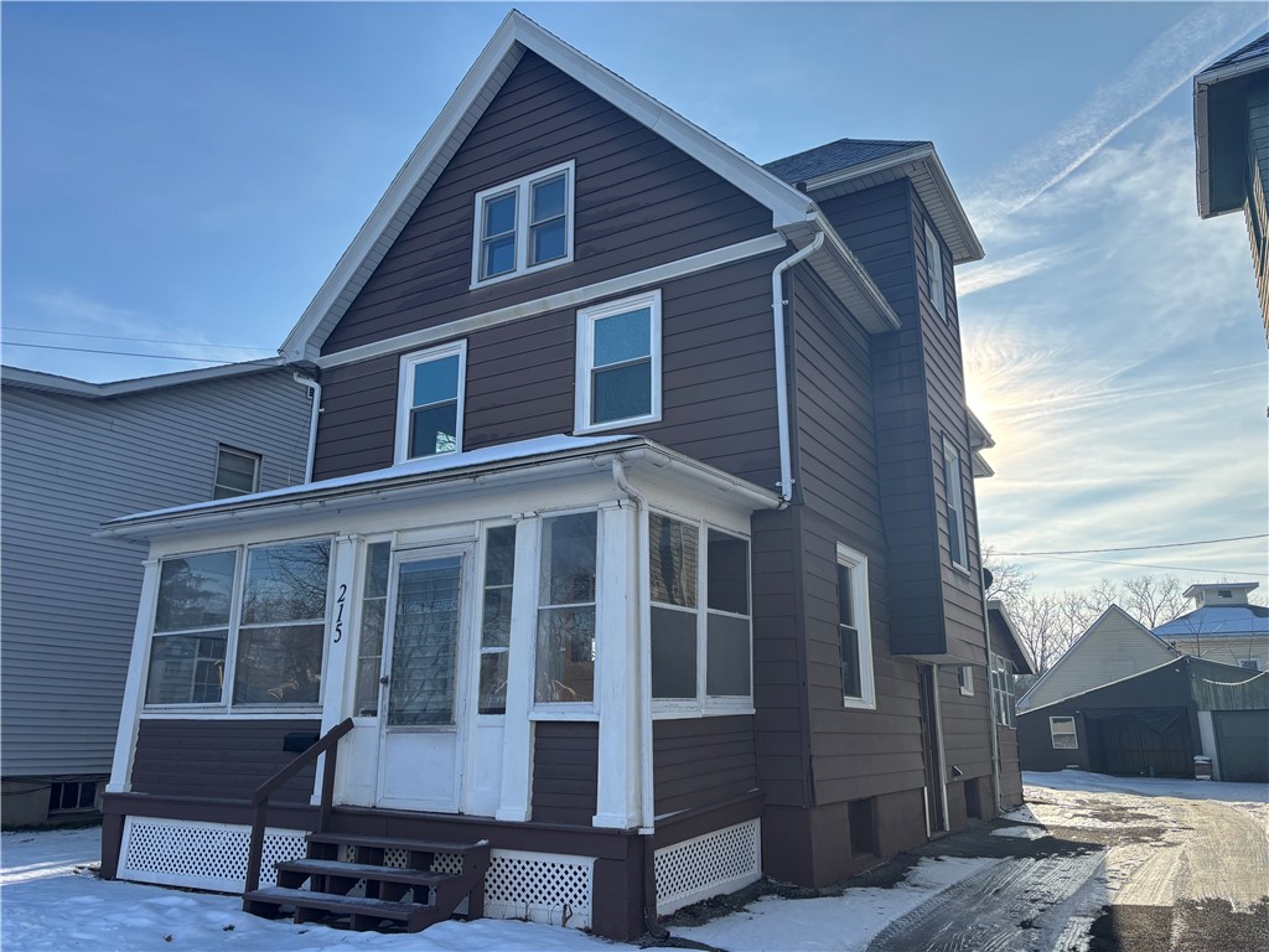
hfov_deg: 67.3
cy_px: 476
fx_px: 953
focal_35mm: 26
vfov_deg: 53.1
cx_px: 634
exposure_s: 1/3106
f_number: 1.6
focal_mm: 5.96
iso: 50
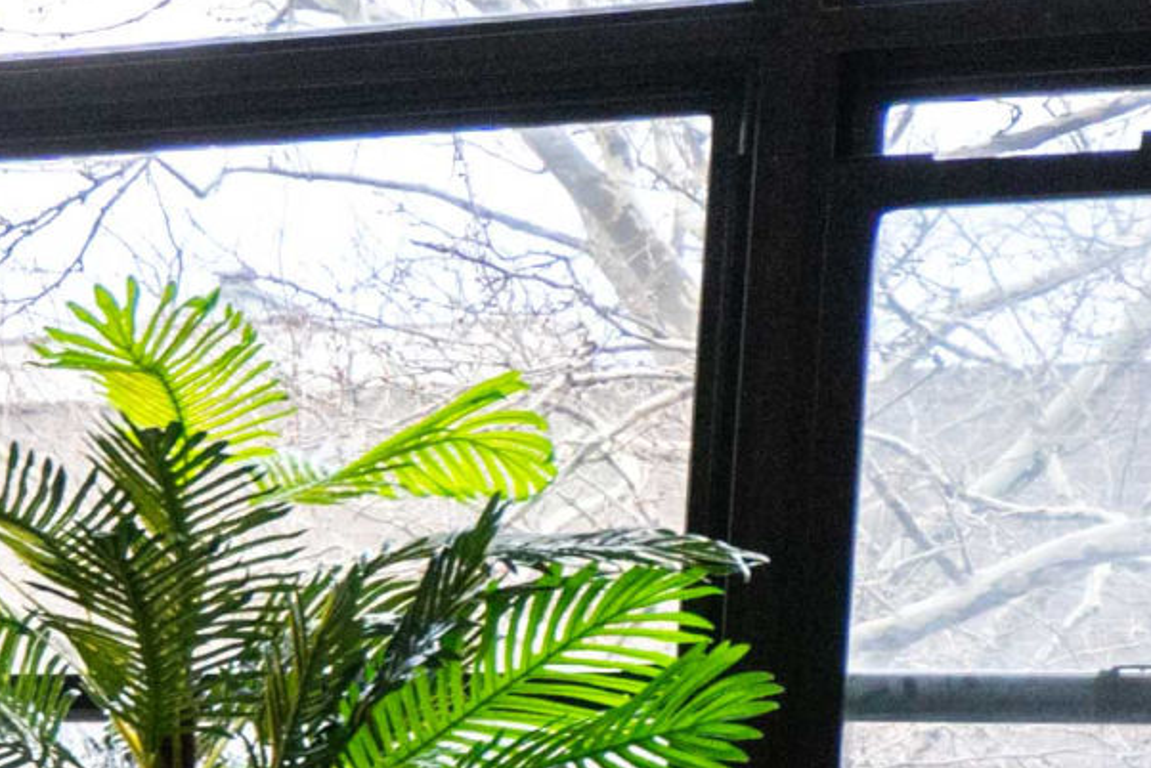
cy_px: 1184
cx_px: -2394
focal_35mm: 153
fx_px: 4894
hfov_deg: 9.9
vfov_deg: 8.7
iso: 1250
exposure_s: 1/2500
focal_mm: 24
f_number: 2.8
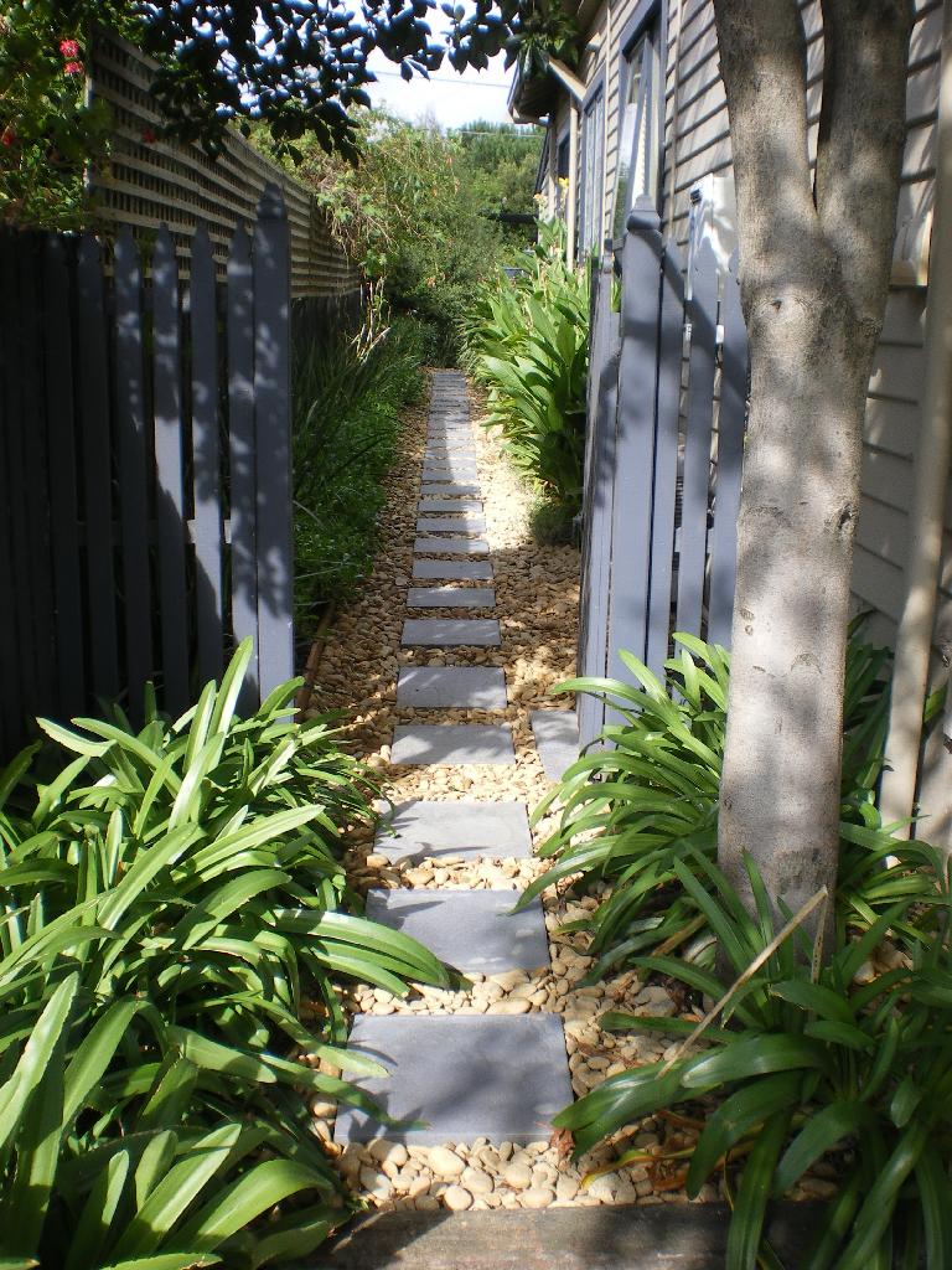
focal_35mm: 36
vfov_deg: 51.4
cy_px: 635
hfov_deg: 39.7
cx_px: 476
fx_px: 1320
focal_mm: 6.3
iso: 50
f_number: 4.6
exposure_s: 1/125
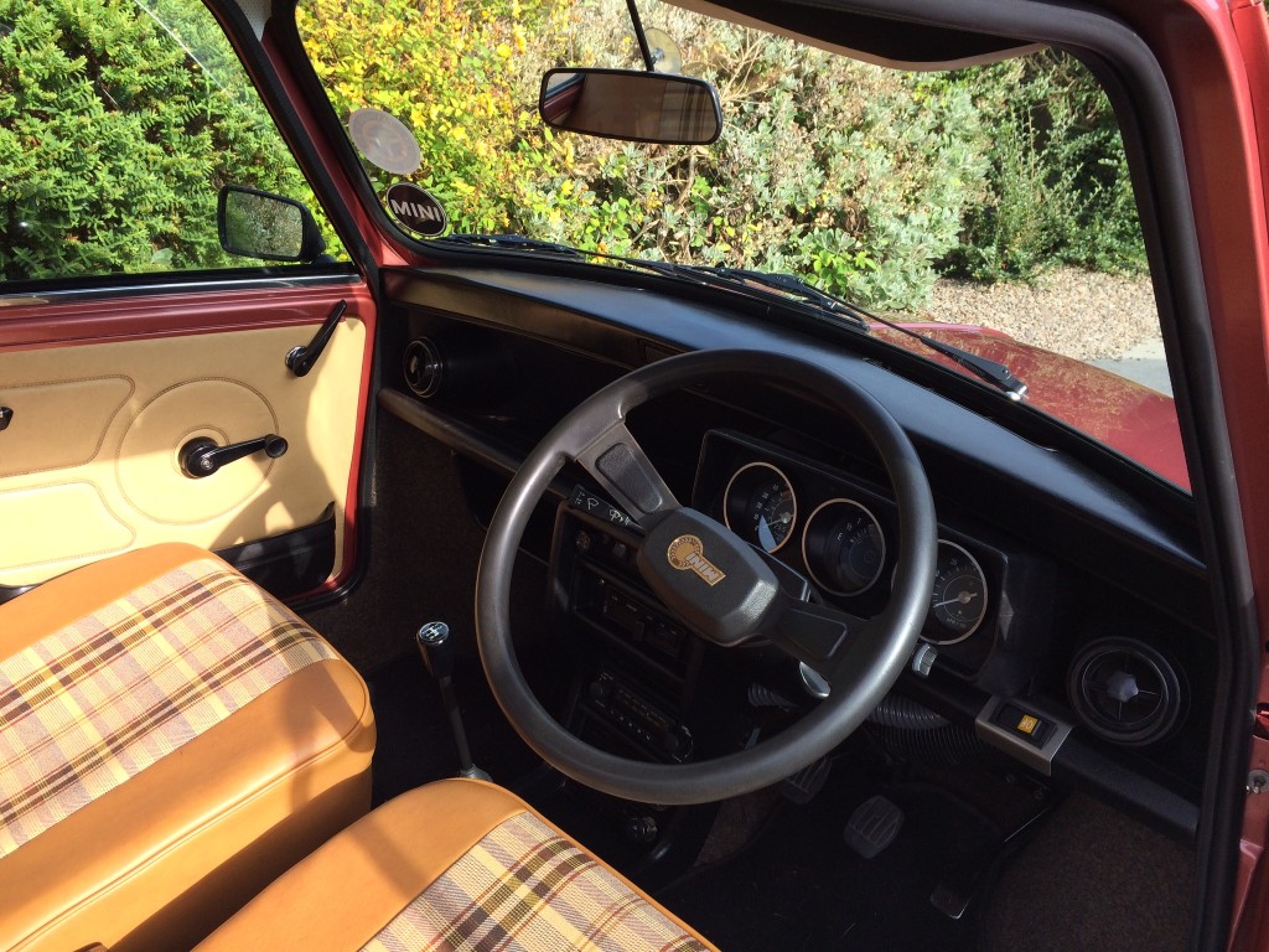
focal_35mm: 30
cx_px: 634
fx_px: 1100
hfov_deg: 60.0
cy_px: 476
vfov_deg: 46.8
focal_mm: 4.12
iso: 32
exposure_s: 1/402
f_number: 2.2
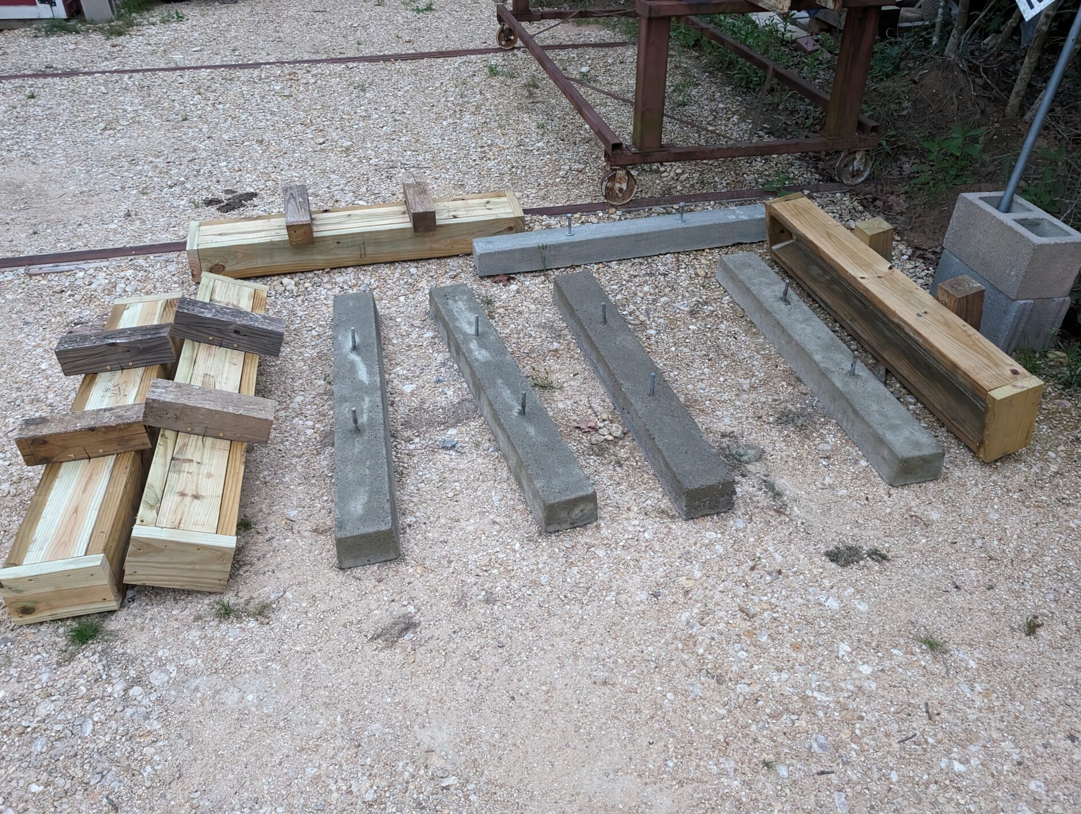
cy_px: 383
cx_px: 549
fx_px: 813
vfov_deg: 53.1
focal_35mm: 26
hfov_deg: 67.2
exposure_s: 1/29.1
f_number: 1.68
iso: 2515
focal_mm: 6.9
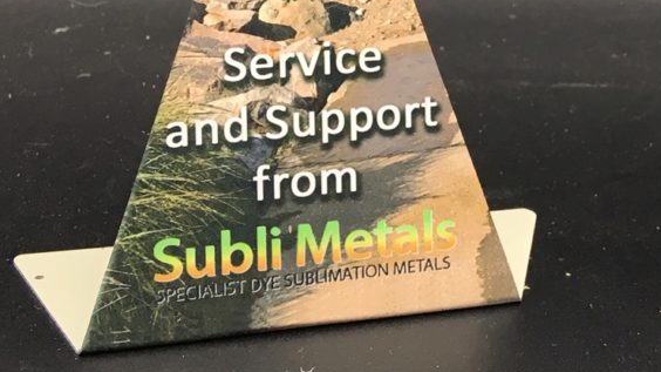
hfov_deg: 23.6
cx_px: 675
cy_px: -86
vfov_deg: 13.6
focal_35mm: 86
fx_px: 1507
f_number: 2.2
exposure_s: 1/33
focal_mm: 4.15
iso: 25
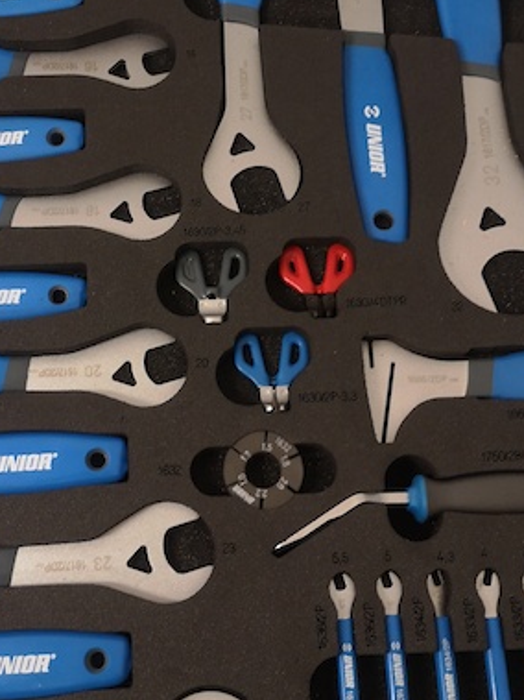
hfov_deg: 25.6
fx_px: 1151
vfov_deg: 33.6
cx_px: 208
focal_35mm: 57
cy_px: 260
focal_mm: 3.95
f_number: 1.8
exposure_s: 1/50
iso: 100
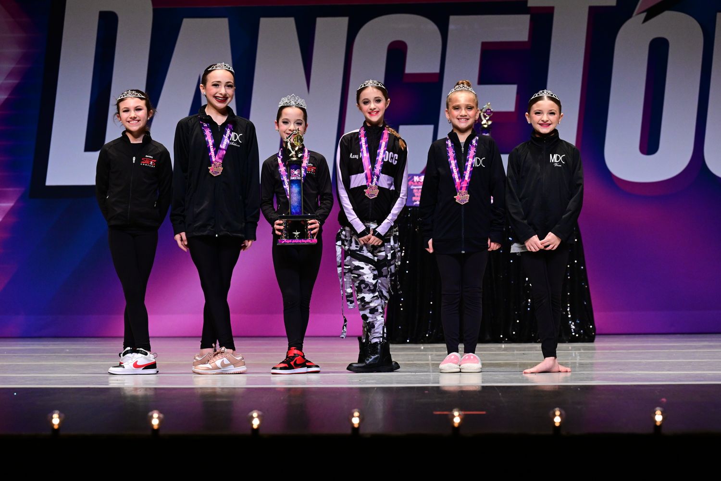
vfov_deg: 9.8
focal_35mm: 140
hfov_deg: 14.7
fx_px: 2804
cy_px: 240
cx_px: 360
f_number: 5
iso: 4000
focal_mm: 140
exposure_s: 1/1000
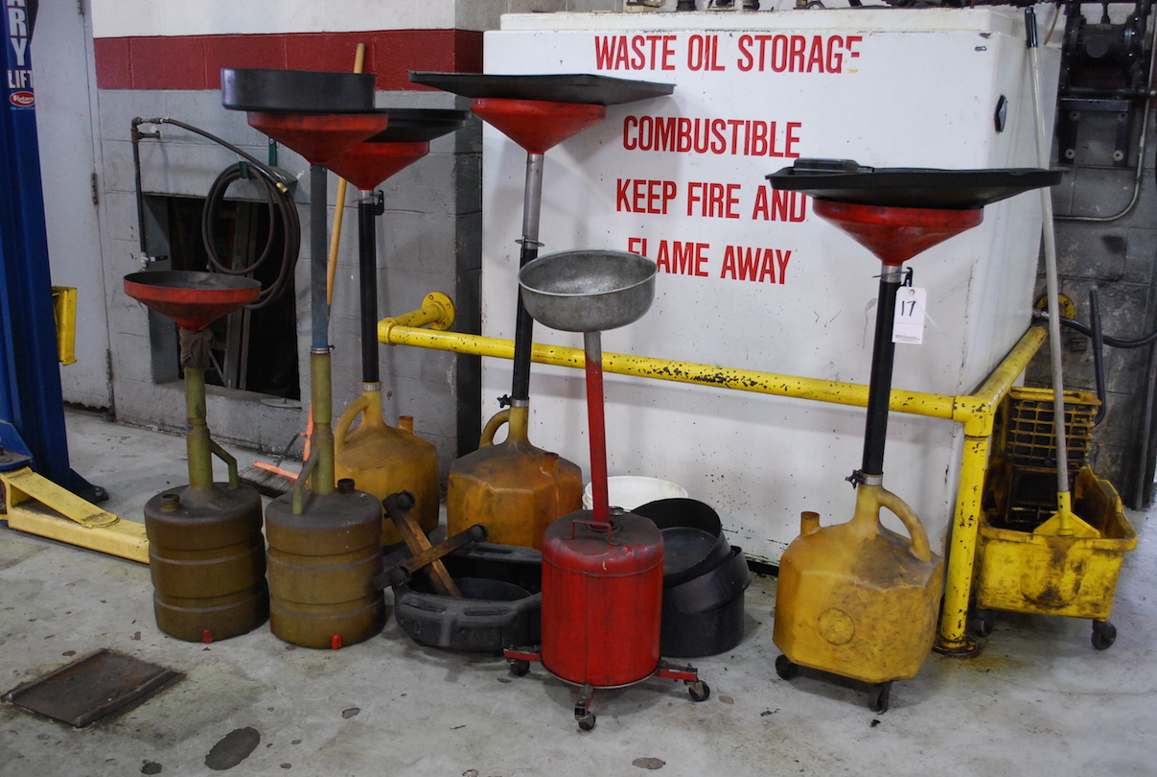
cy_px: 407
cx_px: 571
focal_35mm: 35
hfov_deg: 54.3
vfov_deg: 38.0
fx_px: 1127
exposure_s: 1/30
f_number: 4
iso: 900
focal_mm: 22
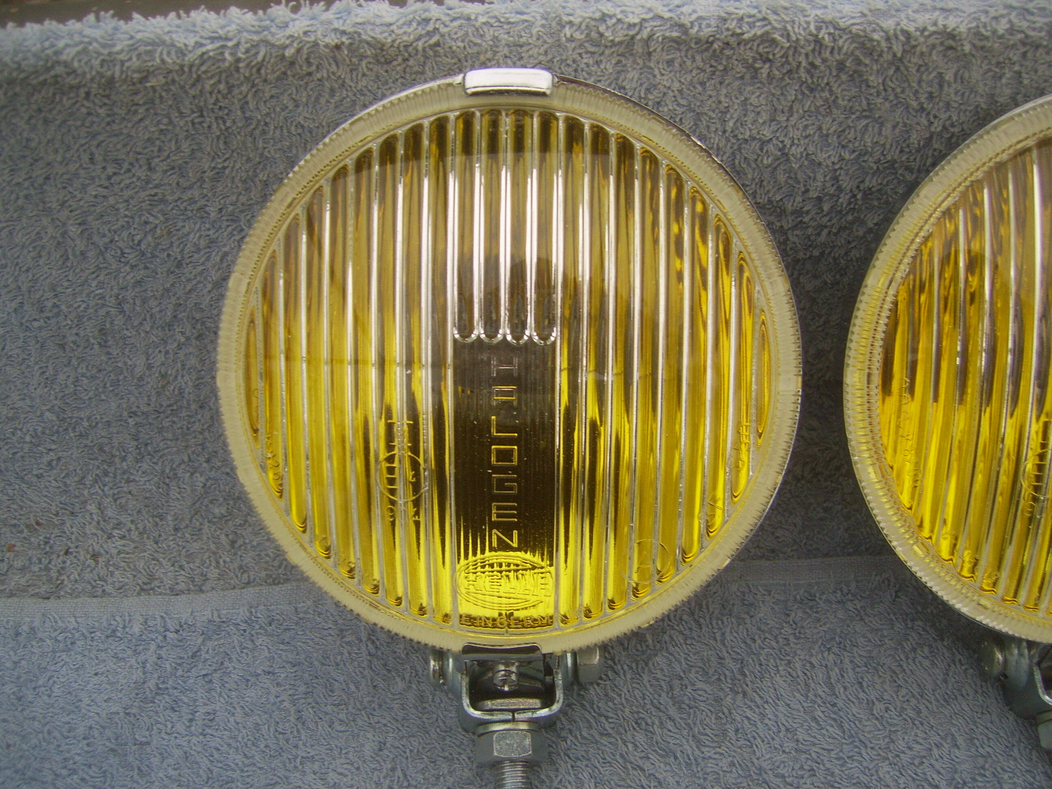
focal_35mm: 38
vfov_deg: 37.7
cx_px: 526
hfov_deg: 49.0
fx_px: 1155
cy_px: 394
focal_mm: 7.8
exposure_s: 1/80
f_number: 2.8
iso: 50
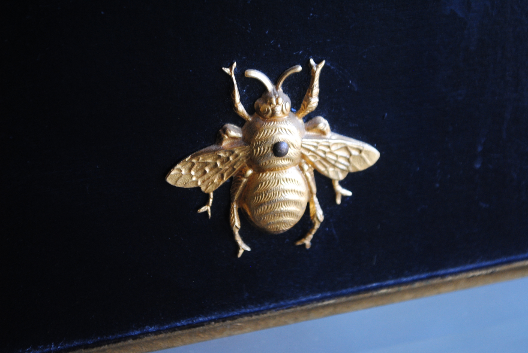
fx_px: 1057
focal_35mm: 72
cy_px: 176
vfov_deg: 19.0
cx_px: 264
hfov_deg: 28.0
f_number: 5.6
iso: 400
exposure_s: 1/30
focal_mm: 48
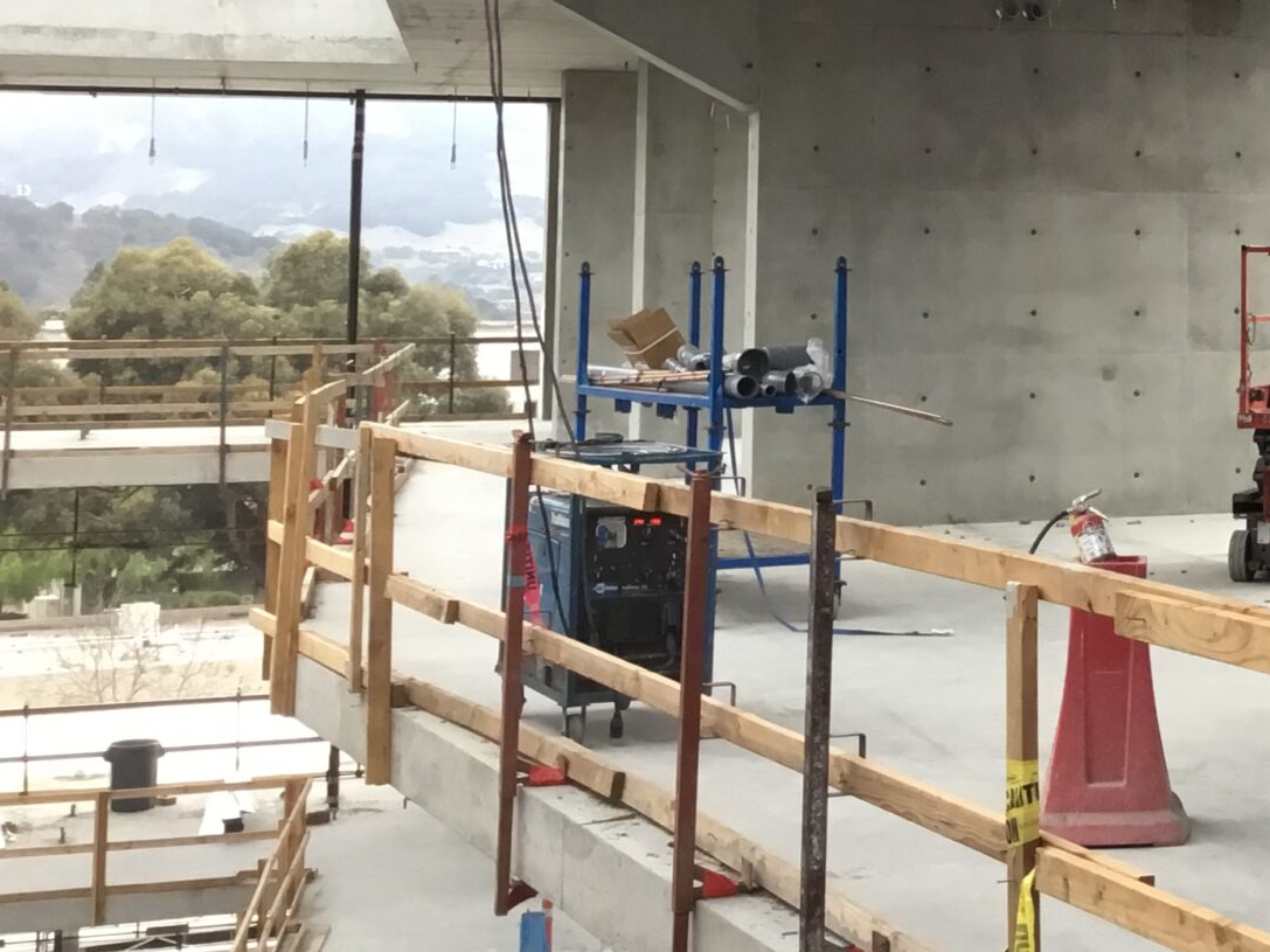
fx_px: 2678
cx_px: 1356
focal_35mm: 73
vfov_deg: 19.6
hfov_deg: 25.0
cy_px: 14
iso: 25
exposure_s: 1/30
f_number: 2.4
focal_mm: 3.3
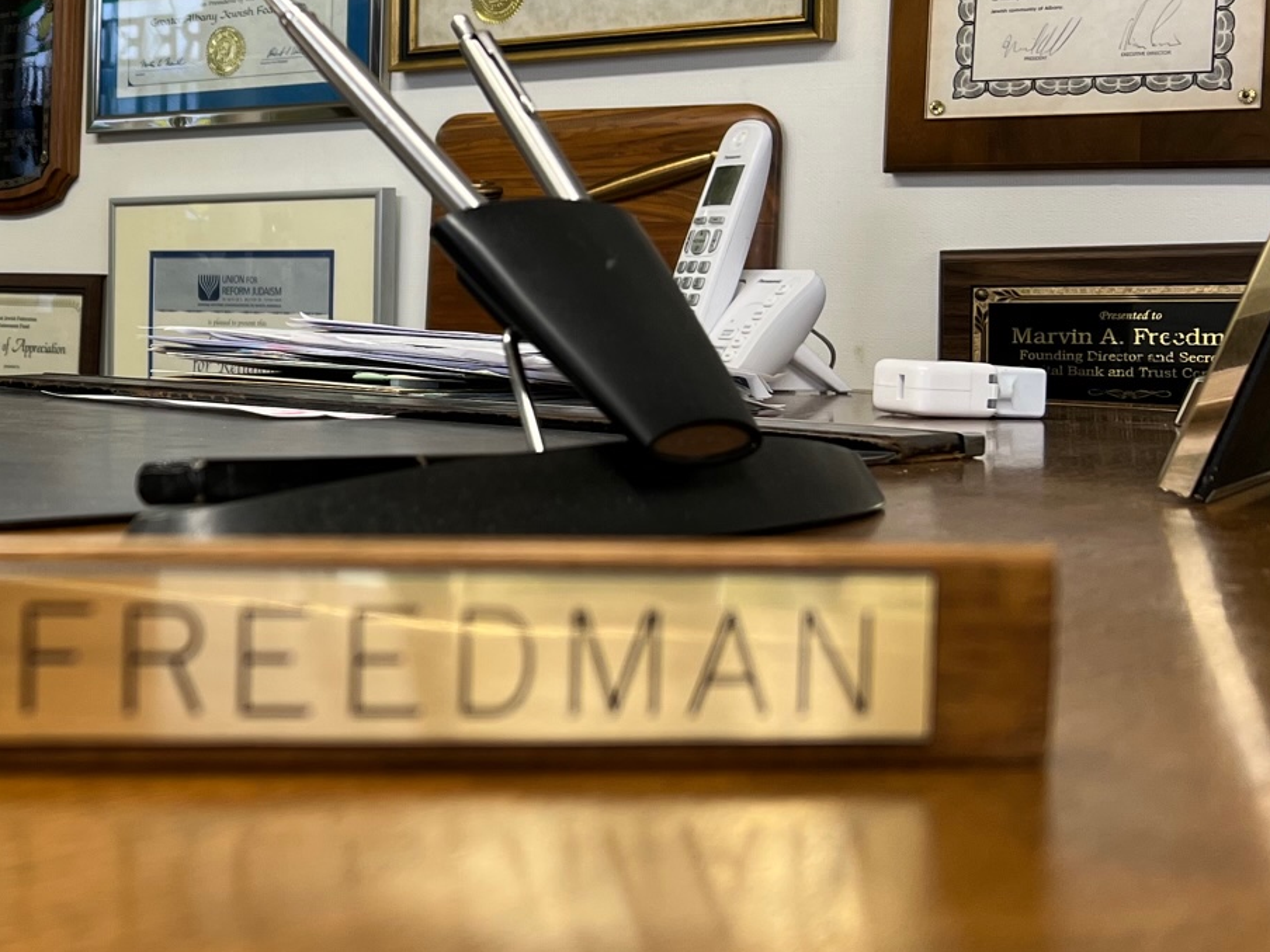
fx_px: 2128
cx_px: -126
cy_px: 336
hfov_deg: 29.9
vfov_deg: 25.1
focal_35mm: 58
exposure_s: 1/60
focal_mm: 5.7
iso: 80
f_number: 1.5
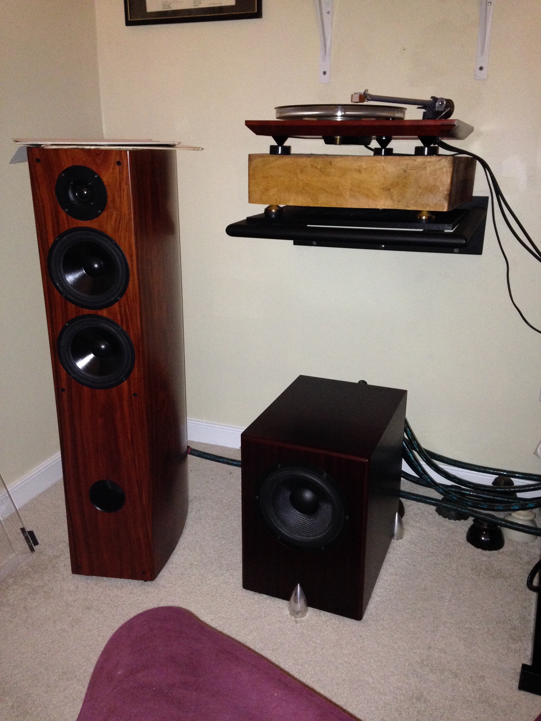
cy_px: 360
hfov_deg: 42.9
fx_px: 688
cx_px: 270
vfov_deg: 55.4
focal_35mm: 33
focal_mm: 4.12
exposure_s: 1/16
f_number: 2.4
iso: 320
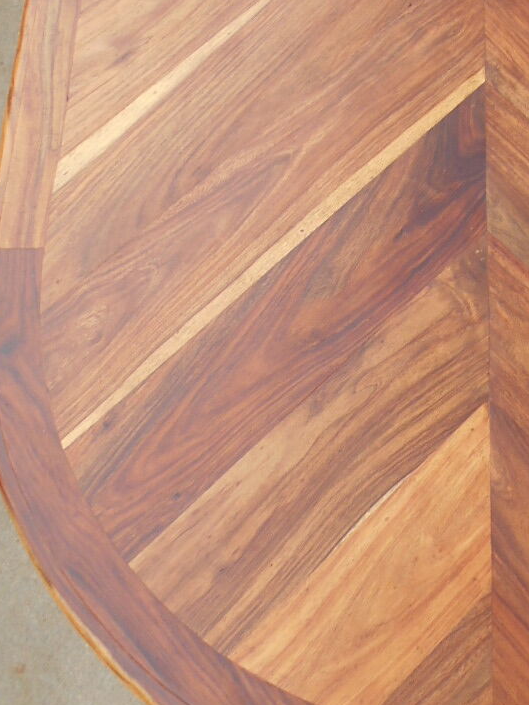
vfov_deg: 32.0
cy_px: 158
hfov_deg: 24.1
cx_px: 474
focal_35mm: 59
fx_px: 1202
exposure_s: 1/100
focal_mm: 4.6
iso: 80
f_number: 3.2
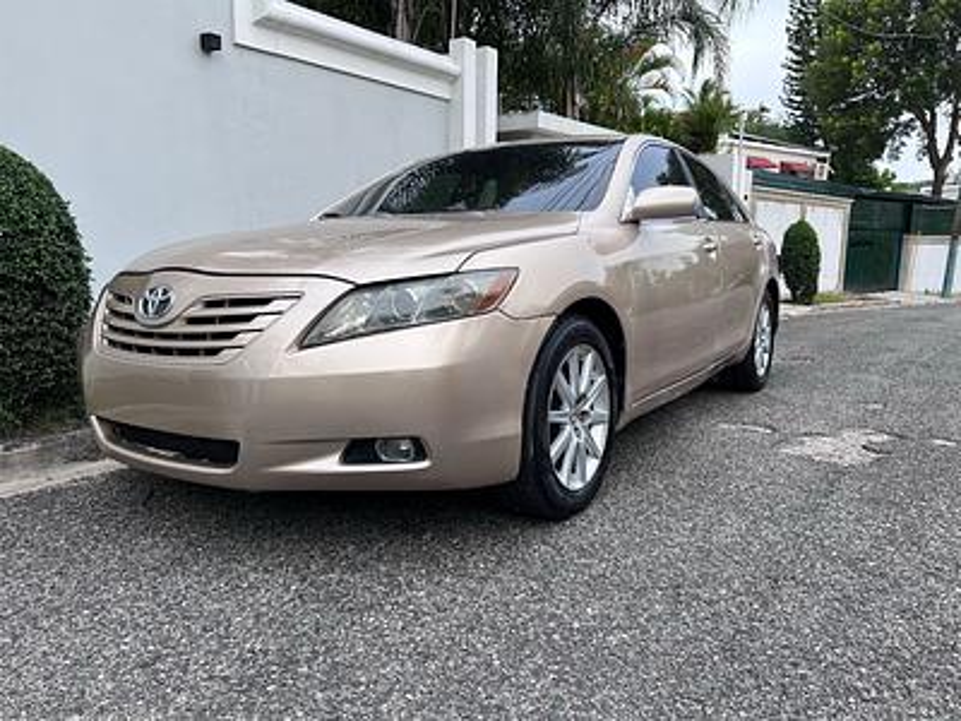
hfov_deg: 67.3
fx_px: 722
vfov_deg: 53.1
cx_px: 480
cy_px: 360
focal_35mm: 26
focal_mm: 5.7
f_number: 1.5
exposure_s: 1/174
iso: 40
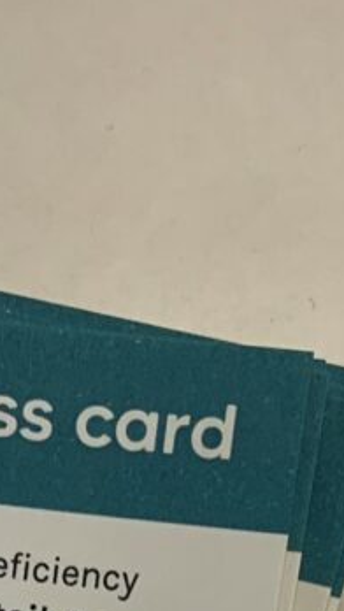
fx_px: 2025
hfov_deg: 9.6
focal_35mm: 125
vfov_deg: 15.5
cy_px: 973
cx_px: -11
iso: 32
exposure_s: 1/100
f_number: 1.8
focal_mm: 4.25
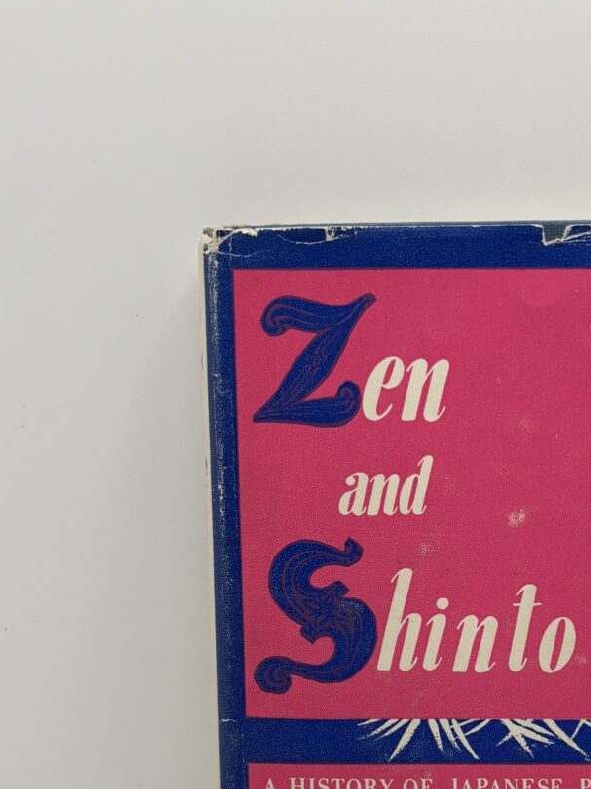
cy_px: 655
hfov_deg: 28.1
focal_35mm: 50
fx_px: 1139
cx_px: 525
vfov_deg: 36.6
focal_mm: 5.96
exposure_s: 1/384
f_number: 1.6
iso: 50
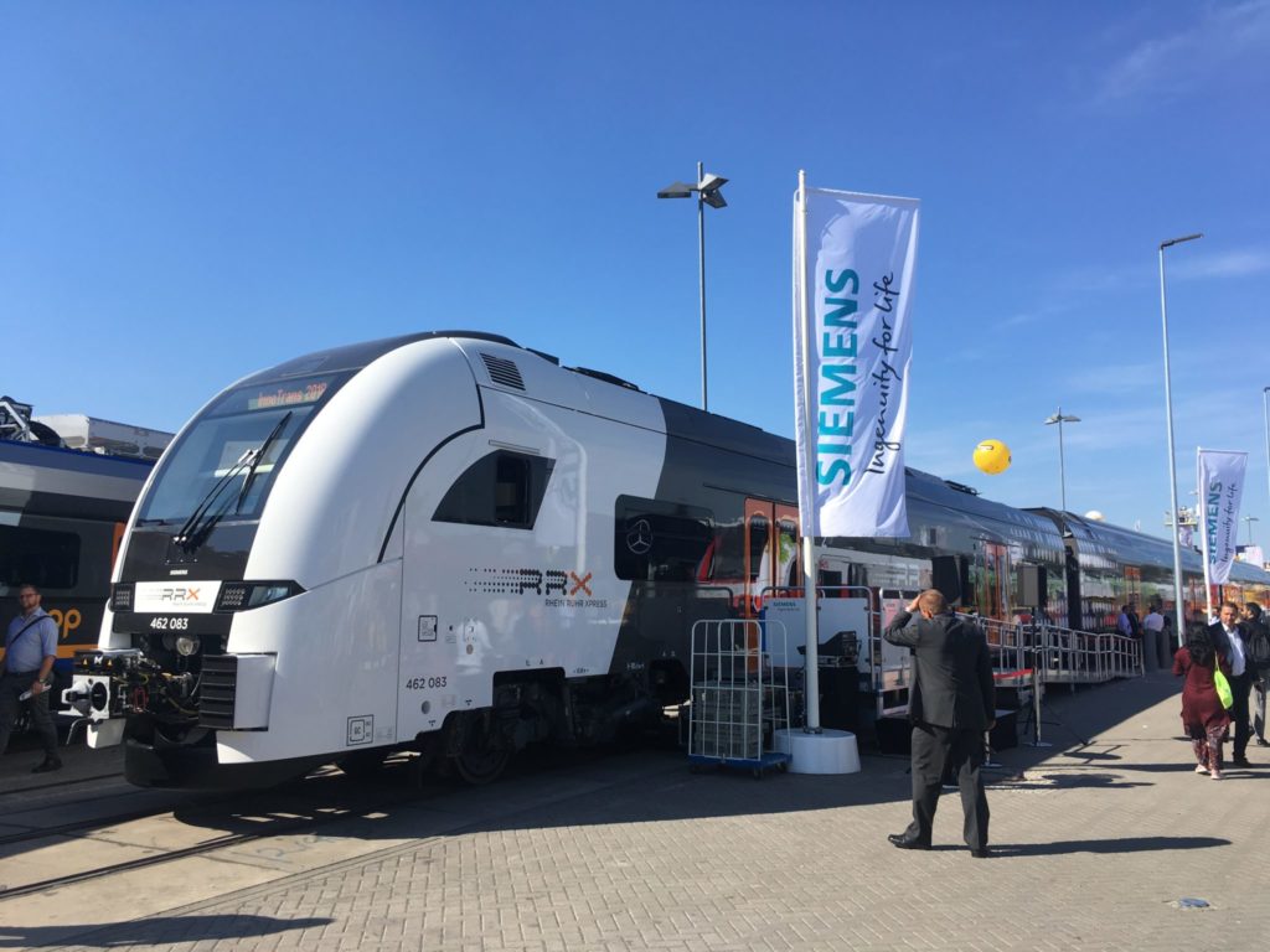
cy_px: 476
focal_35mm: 29
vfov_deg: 48.2
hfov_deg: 61.7
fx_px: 1064
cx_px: 635
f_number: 2.2
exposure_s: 1/1425
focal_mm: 4.15
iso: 25
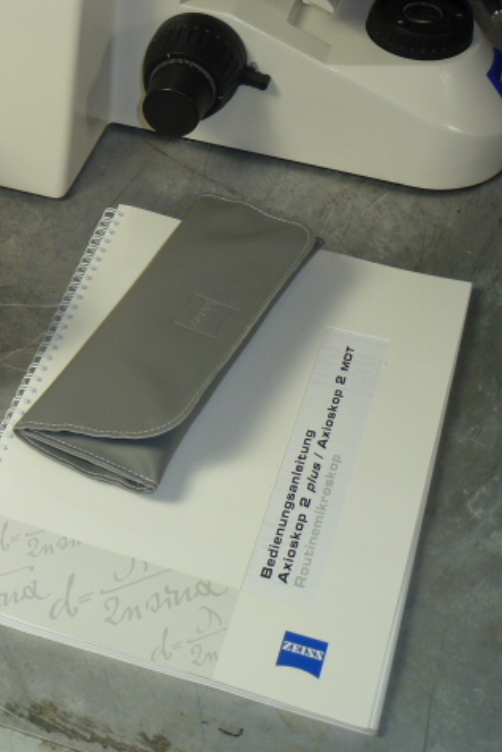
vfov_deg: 31.9
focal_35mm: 63
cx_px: 8
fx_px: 1317
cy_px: 378
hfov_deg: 20.9
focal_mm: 8
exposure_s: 1/60
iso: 100
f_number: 4
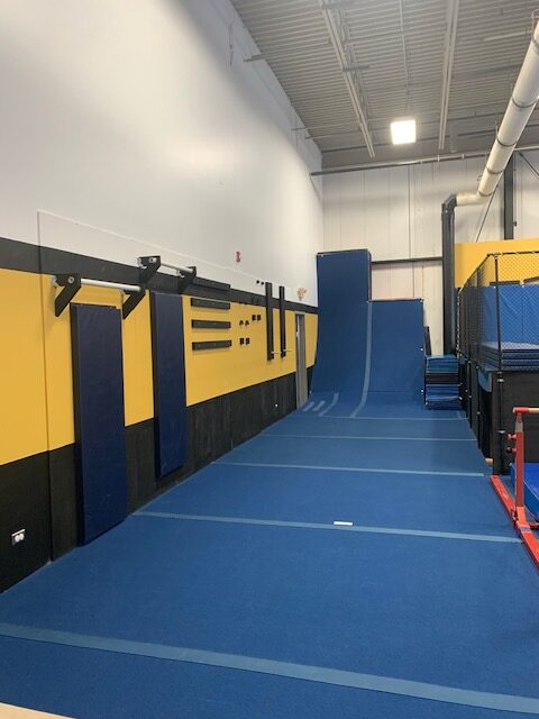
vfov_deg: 67.3
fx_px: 540
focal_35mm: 26
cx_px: 270
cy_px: 360
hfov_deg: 53.1
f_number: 1.8
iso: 100
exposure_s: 1/60
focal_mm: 4.25
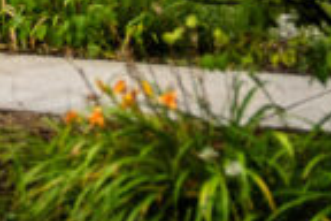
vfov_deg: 4.6
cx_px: -742
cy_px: -552
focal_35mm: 277
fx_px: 2547
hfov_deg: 6.6
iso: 100
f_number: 2.8
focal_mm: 39
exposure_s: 1/200
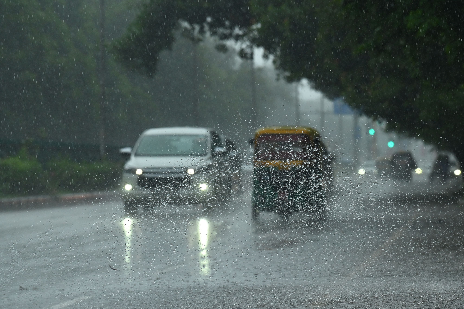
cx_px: 232
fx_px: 2576
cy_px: 154
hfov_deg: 10.3
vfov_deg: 6.9
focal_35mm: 200
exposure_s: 1/640
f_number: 5.6
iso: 2000
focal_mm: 200
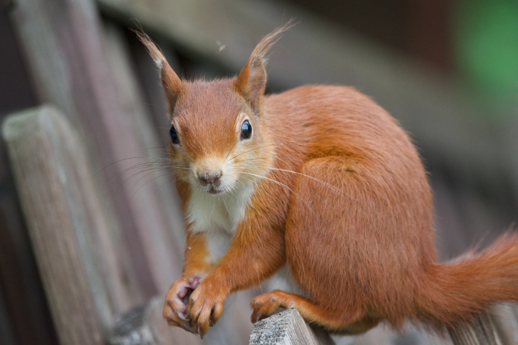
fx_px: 12949
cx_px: 259
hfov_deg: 2.3
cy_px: 172
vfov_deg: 1.5
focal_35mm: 900
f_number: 6.3
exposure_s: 1/800
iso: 2500
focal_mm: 600
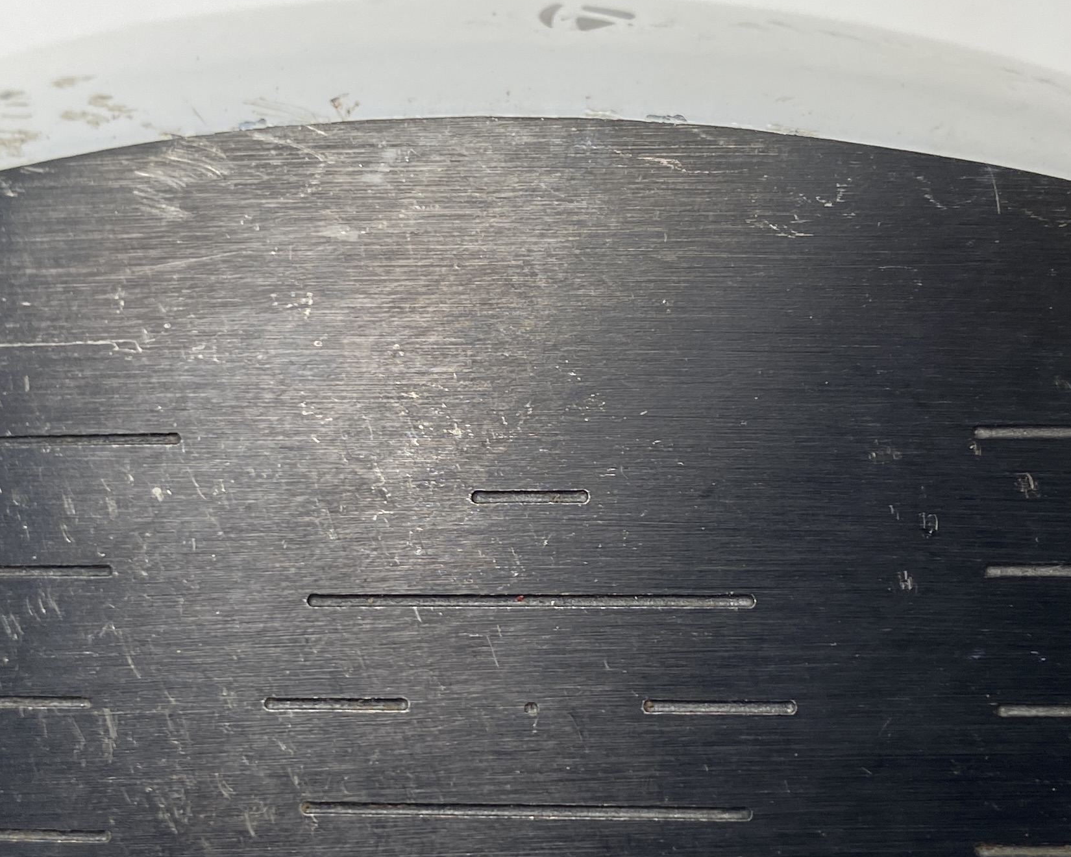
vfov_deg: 24.5
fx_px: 1965
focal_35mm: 62
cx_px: 591
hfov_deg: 30.5
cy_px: 557
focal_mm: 4.25
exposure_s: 1/182
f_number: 1.8
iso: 32
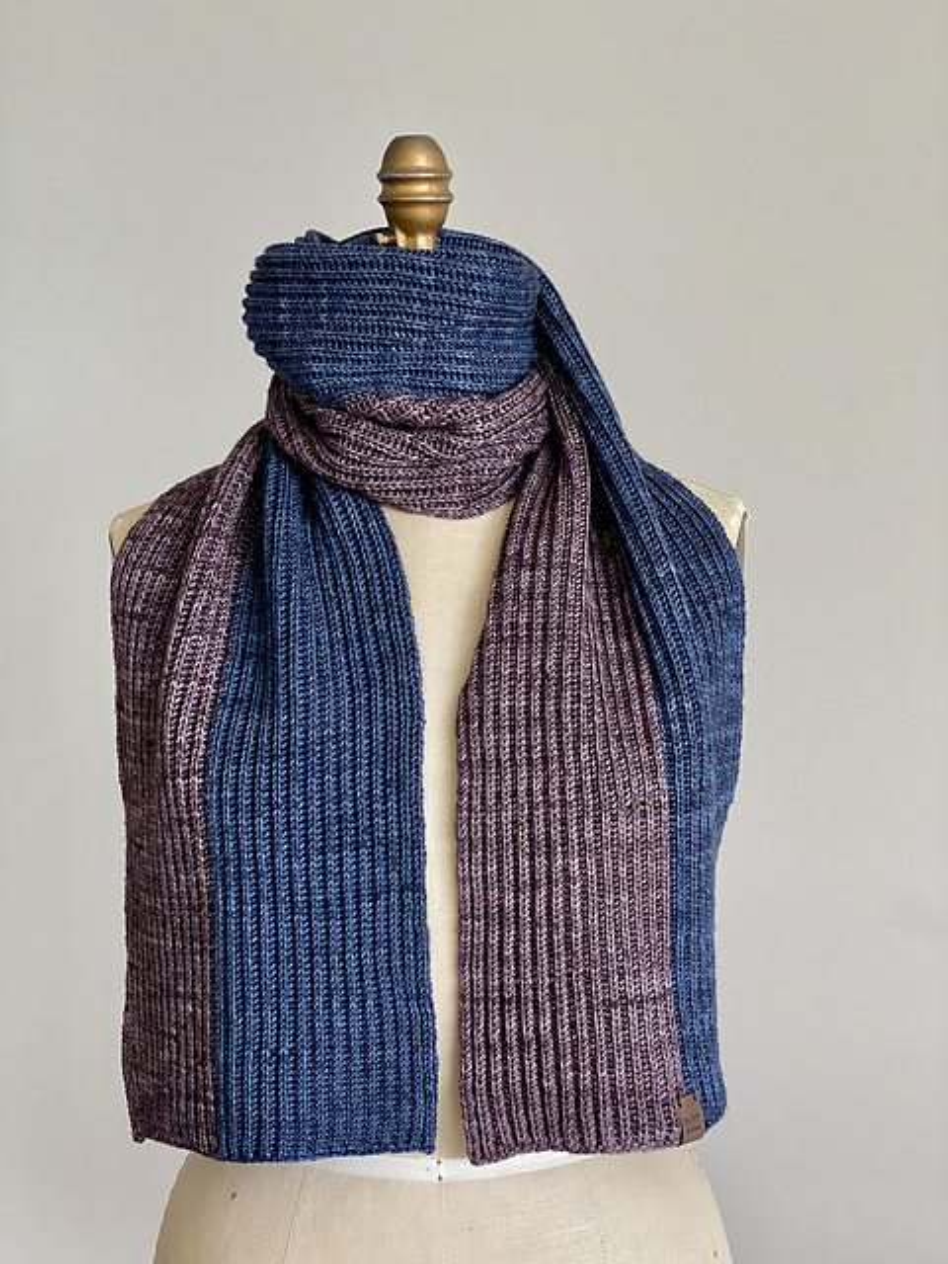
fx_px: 1899
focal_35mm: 52
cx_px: 474
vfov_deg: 36.8
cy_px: 632
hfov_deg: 28.0
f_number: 2
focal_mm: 6
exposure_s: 1/87
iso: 160
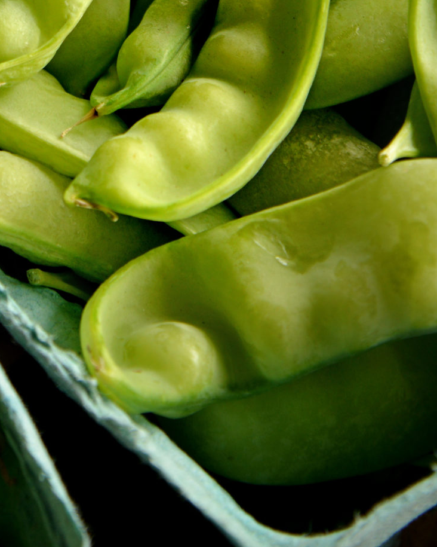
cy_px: -200
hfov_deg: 7.5
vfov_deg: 9.2
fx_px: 3314
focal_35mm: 205
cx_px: 16
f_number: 6.3
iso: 400
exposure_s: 1/125
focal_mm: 78
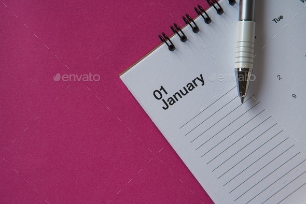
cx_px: 153
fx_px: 1105
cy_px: 102
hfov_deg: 15.8
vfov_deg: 10.6
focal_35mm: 130
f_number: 13
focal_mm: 130
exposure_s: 1/40
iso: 100
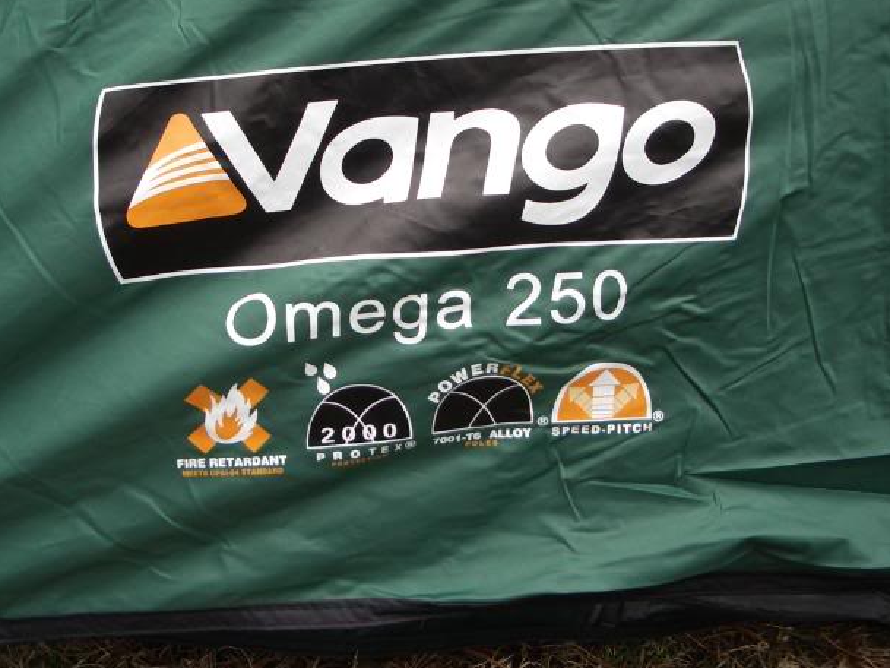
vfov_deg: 31.4
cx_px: 417
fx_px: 1183
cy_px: 265
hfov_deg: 41.2
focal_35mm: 46
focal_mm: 5.8
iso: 80
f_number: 2.6
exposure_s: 1/200
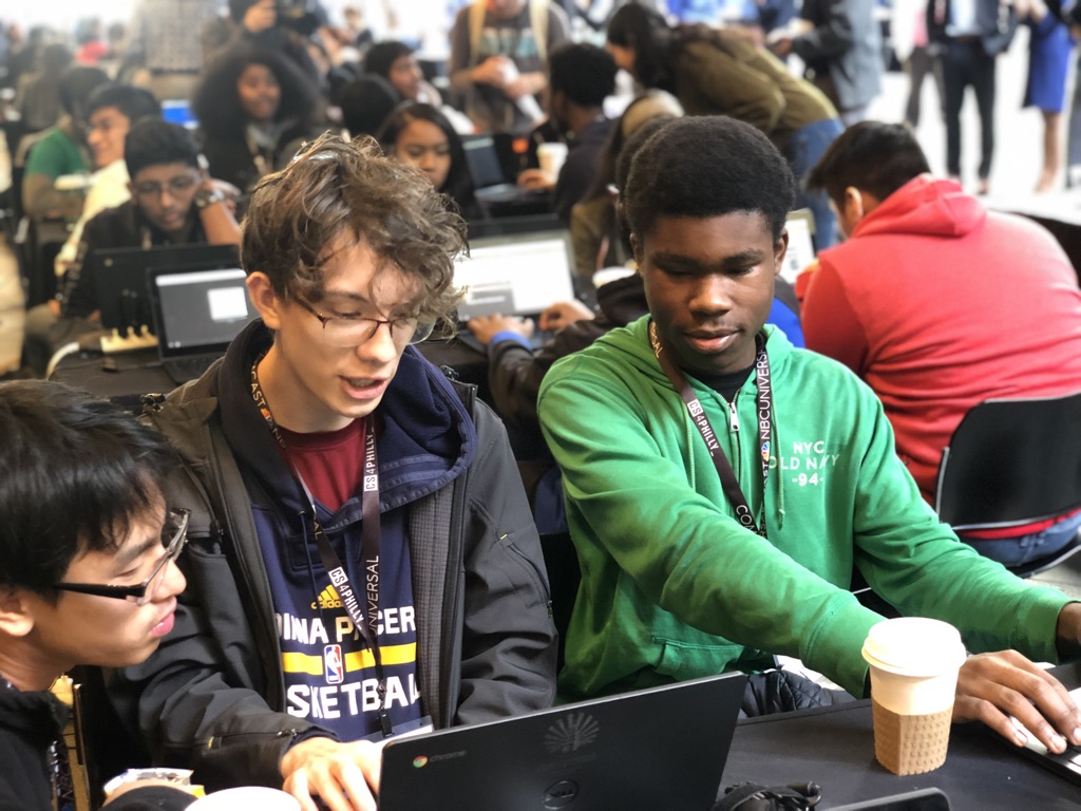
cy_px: 406
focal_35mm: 52
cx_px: 540
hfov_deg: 36.8
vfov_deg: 28.0
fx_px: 1624
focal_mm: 6
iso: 160
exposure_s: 1/9
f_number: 2.4
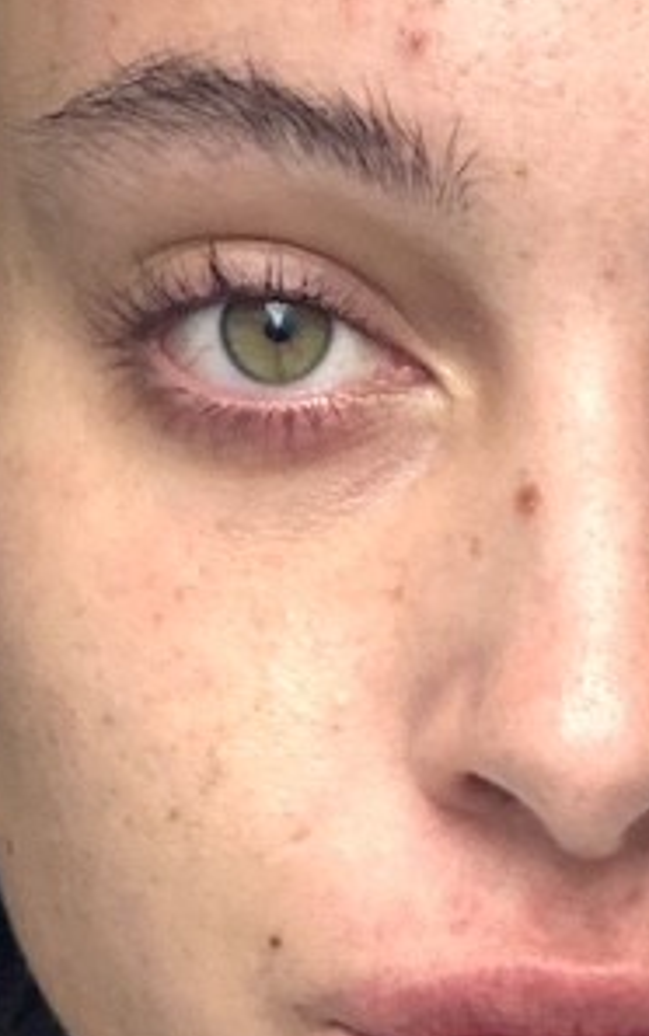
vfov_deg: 8.5
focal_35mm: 247
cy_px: 903
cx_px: 741
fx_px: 6980
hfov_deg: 5.3
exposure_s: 1/122
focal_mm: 6
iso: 100
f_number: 2
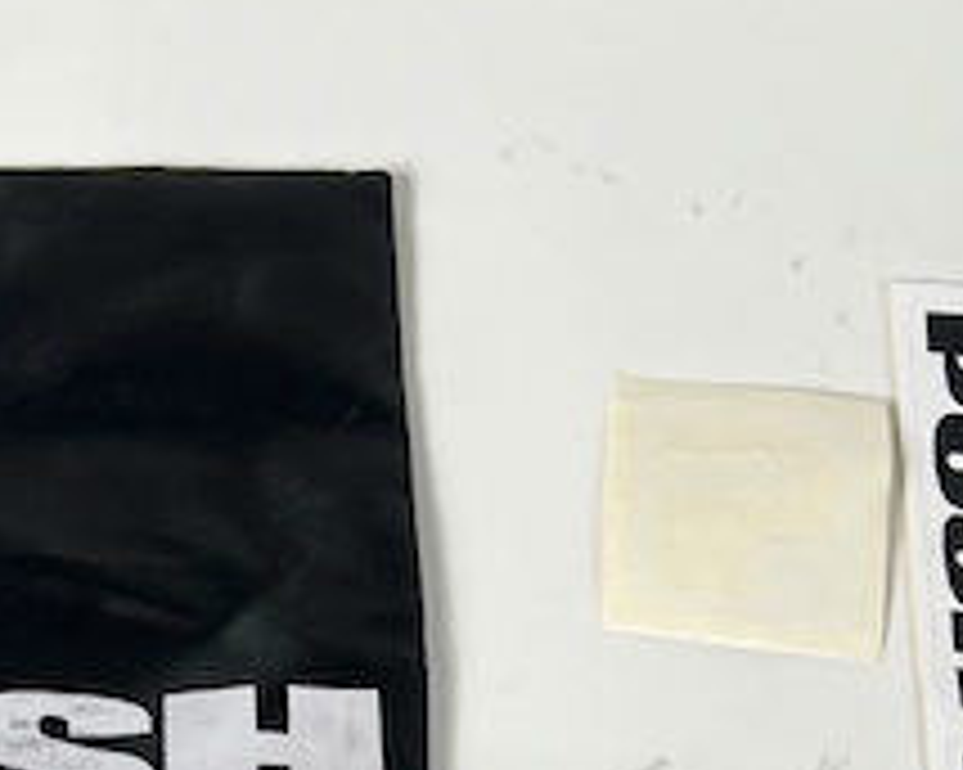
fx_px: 2706
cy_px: 1216
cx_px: -9
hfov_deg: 19.6
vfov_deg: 14.8
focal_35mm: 95
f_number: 1.5
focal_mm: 5.7
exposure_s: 1/274
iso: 40
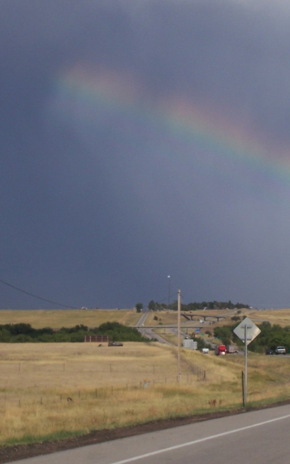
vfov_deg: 14.4
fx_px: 1833
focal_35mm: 145
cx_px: 236
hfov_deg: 9.0
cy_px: 231
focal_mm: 16.8
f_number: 9.5
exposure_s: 1/500
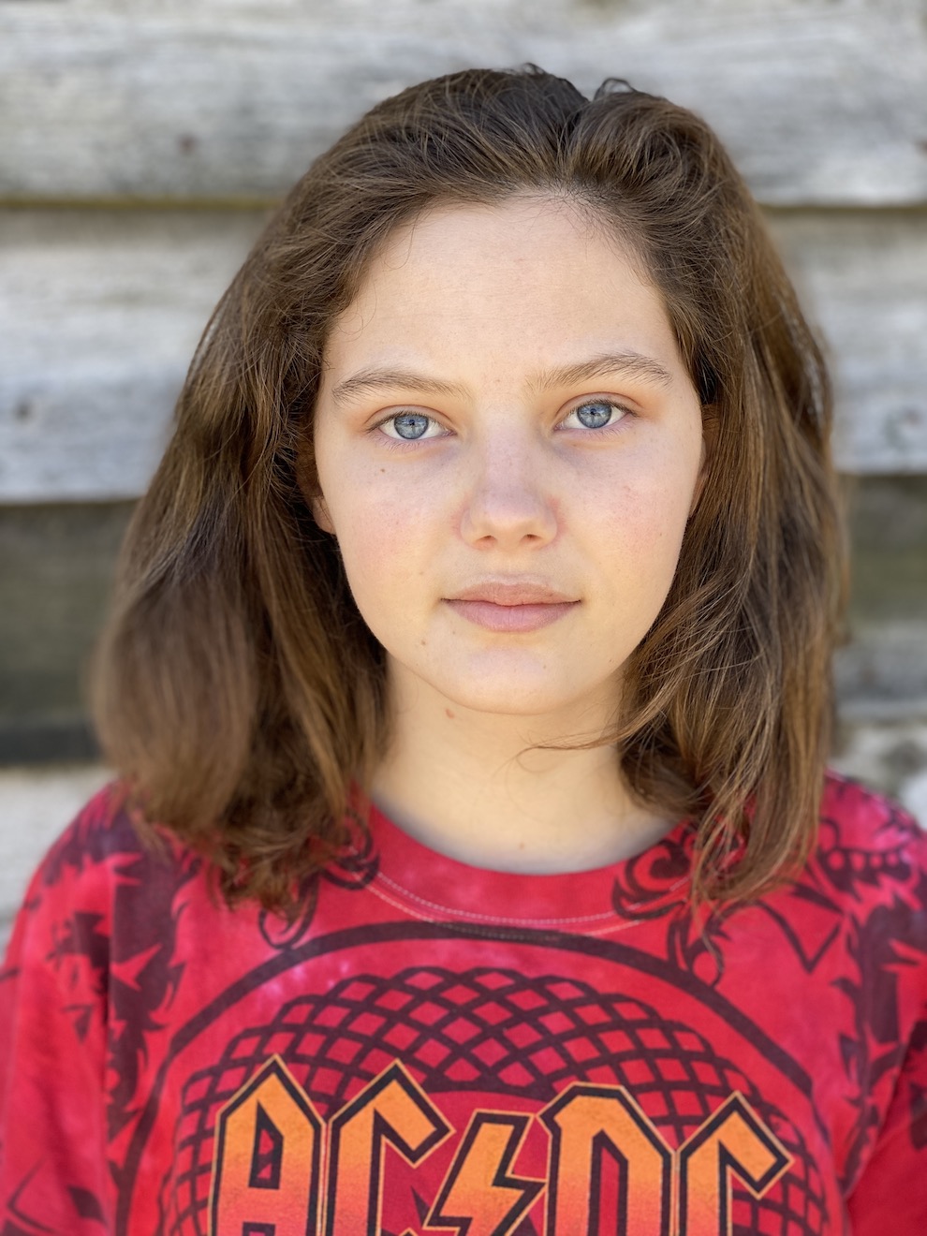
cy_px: 618
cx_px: 464
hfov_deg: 28.0
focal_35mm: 52
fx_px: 1857
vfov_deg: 36.8
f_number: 2
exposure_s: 1/265
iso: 20
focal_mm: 6
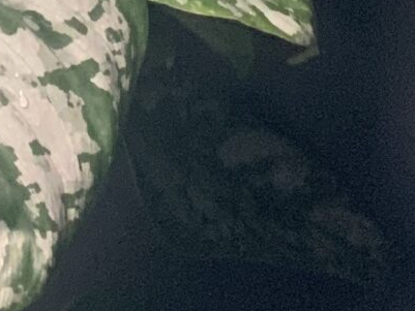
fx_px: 2219
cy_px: -491
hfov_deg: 10.5
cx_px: -79
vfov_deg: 7.4
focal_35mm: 185
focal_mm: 3
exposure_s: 1/60
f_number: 1.8
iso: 200
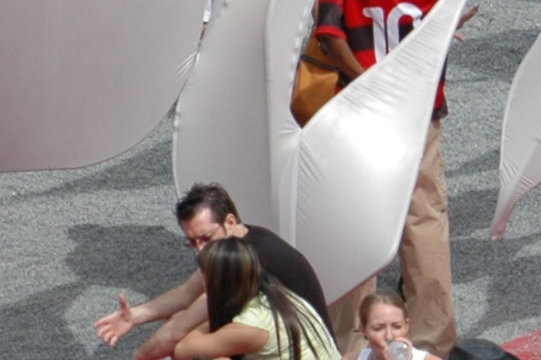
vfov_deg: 1.3
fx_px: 15479
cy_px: 33
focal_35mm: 1031
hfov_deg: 2.0
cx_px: 1146
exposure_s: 1/400
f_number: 8
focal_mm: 120
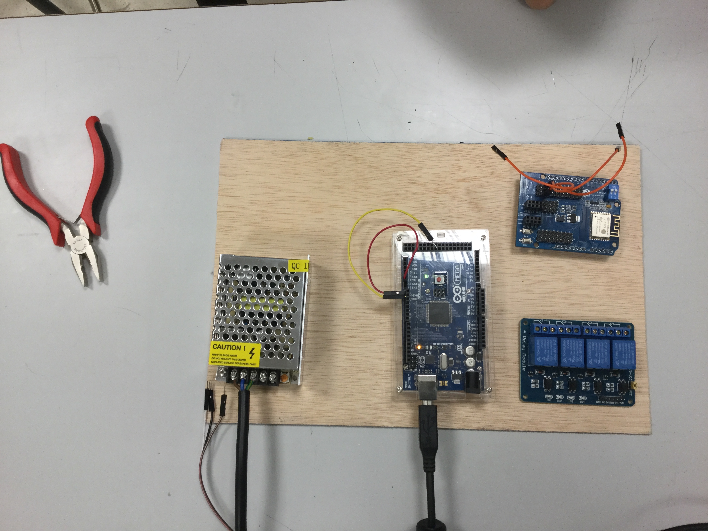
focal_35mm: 31
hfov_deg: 58.4
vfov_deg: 45.4
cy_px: 266
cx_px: 354
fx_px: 634
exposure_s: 1/33
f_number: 2.4
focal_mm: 3.3
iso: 40
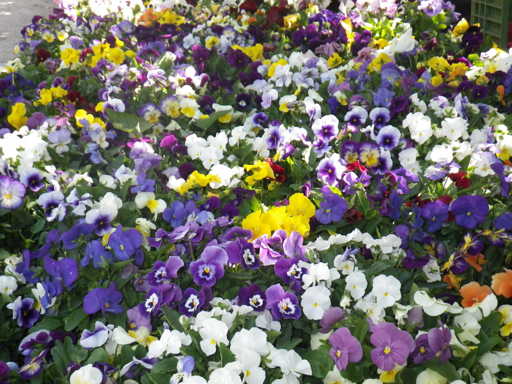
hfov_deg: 54.0
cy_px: 192
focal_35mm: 34
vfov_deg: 41.8
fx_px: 503
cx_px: 256
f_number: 3.8
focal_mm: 6.1
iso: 80
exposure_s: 1/50
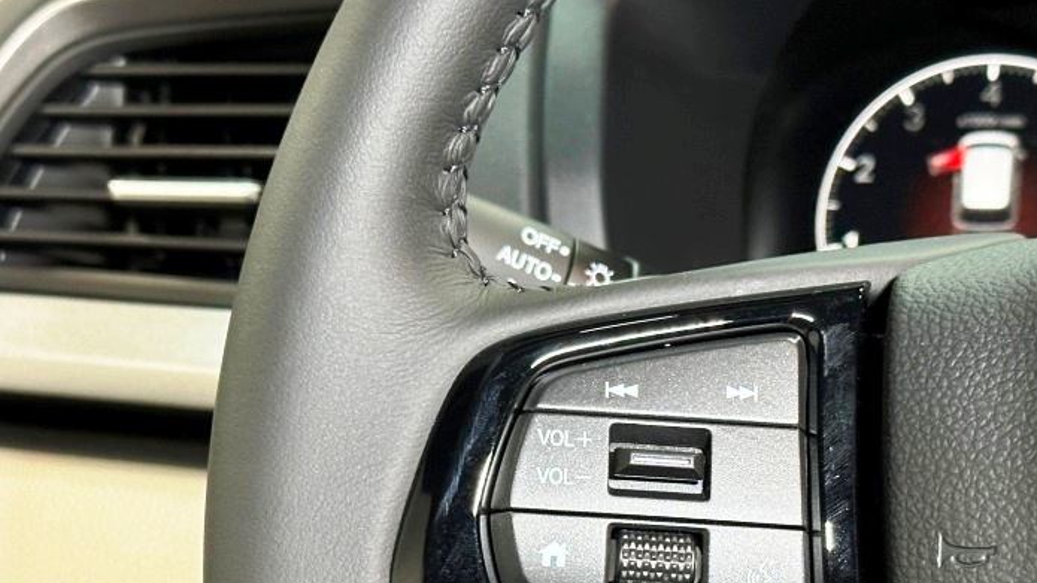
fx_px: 2117
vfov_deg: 15.5
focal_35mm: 77
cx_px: 645
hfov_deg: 27.4
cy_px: 520
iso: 500
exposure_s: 1/40
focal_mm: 6.86
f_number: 1.78
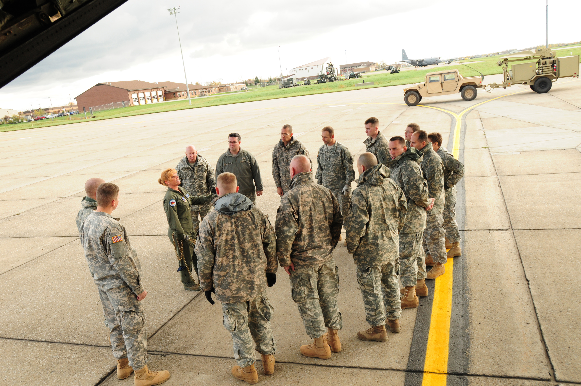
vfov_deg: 39.9
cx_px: 290
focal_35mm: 33
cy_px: 193
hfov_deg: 57.3
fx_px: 532
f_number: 8
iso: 400
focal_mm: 22
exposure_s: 1/125
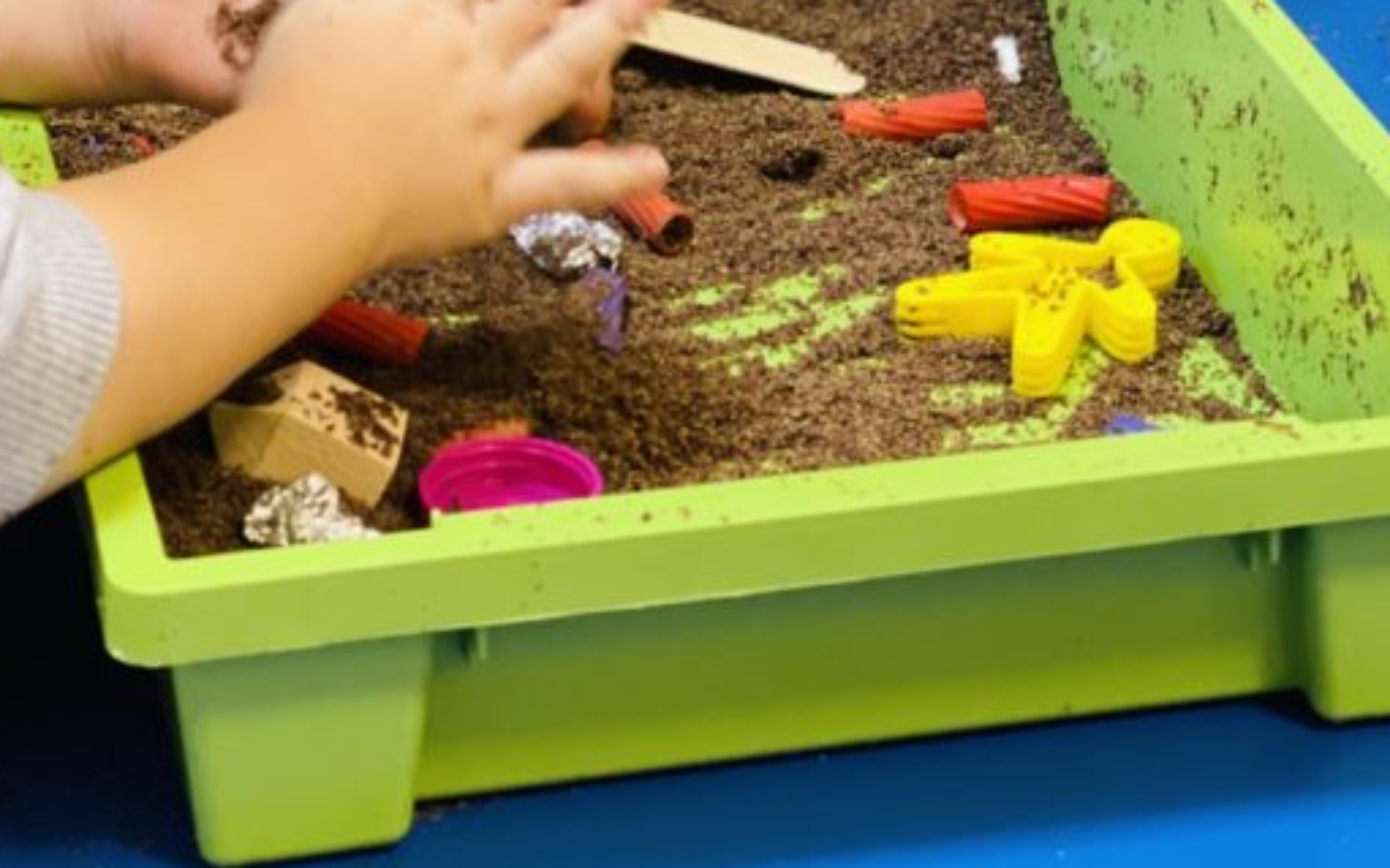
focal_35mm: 136
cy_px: -256
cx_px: 593
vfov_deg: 9.5
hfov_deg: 15.4
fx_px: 5150
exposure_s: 1/33
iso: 250
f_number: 2.2
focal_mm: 7.5
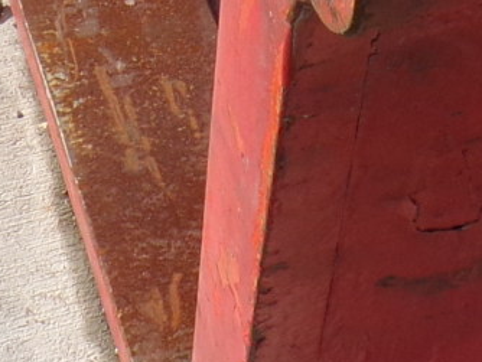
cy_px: -162
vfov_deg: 9.8
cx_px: 369
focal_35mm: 147
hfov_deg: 13.4
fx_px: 2048
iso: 80
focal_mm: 4.3
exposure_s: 1/300
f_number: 5.8
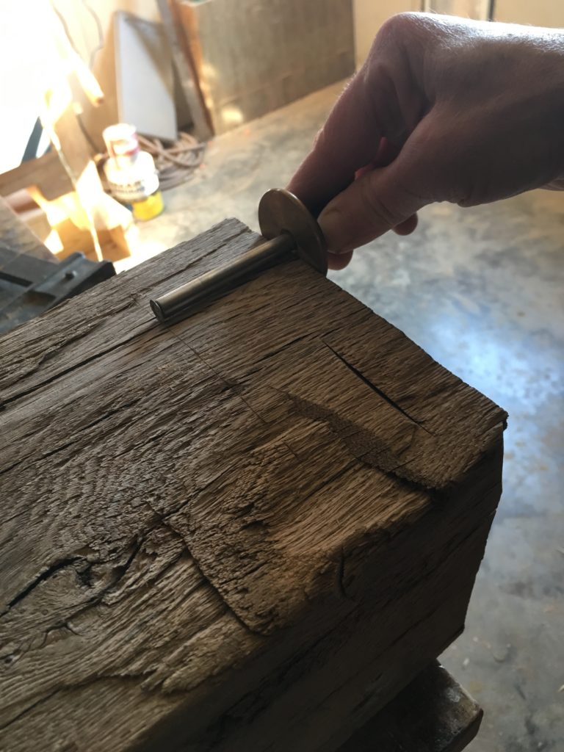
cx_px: 282
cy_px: 376
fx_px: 630
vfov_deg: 61.7
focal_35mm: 29
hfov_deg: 48.2
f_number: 2.2
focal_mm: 4.15
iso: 100
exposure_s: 1/30
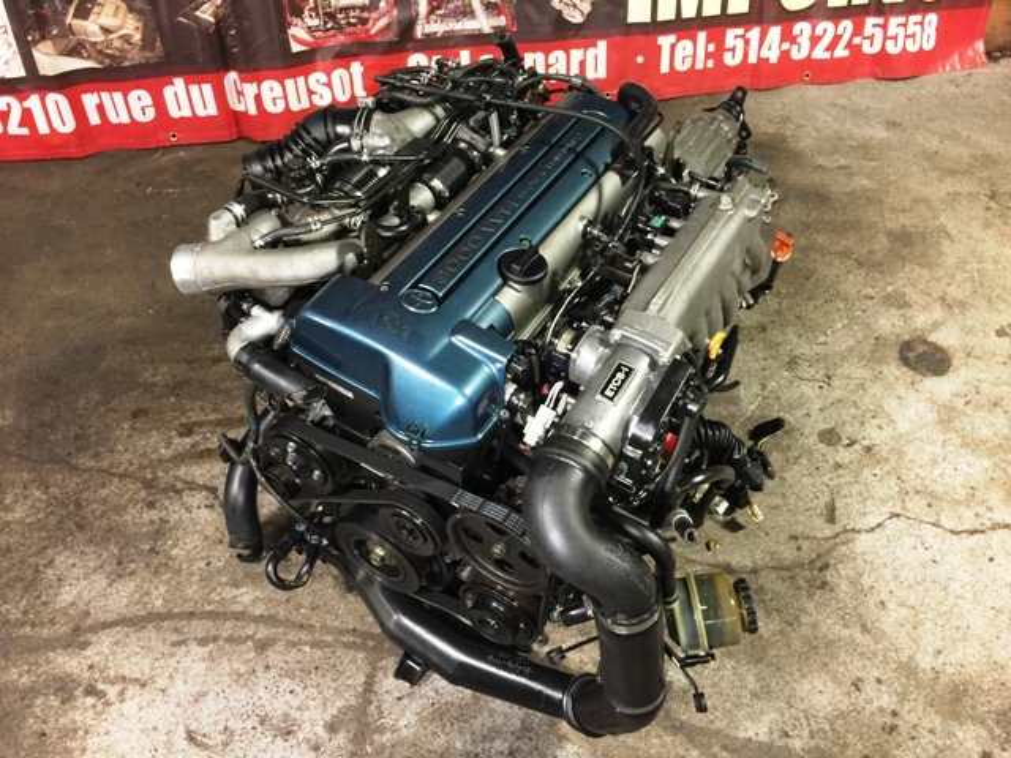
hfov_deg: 61.7
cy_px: 379
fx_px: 847
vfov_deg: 48.2
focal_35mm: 29
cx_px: 506
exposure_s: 1/4
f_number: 2.2
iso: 64
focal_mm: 4.15
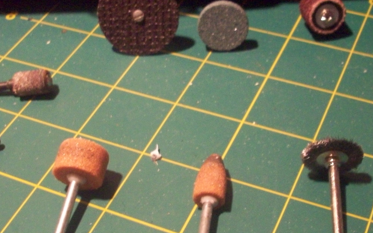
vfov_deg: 20.0
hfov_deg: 31.5
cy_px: 114
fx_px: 661
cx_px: 209
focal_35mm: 65
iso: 200
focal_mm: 6.2
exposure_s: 1/8
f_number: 2.8
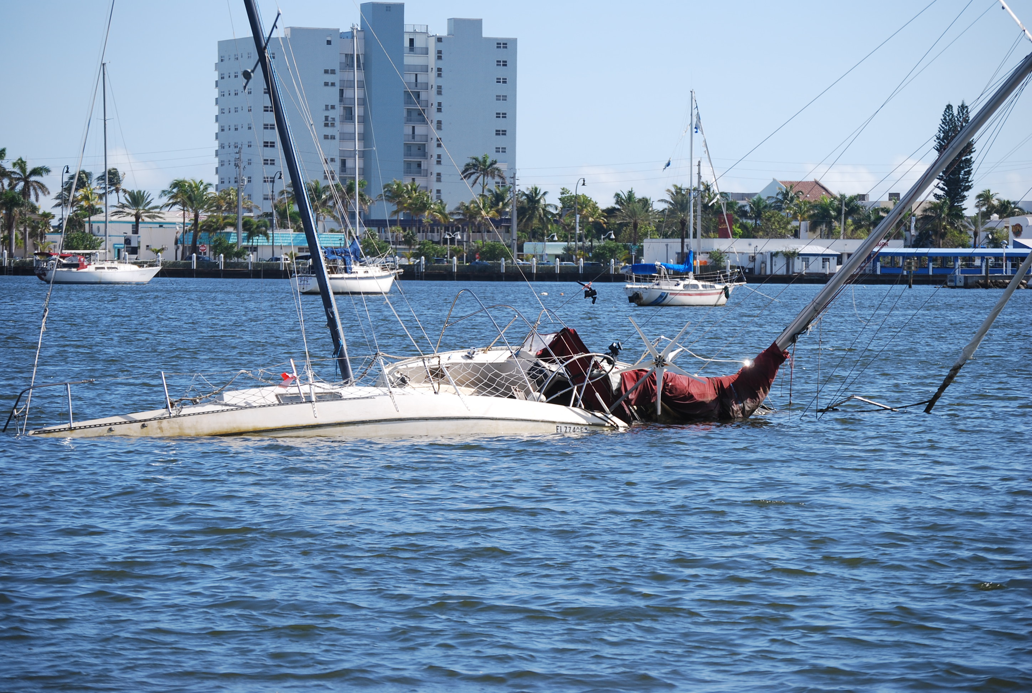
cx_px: 516
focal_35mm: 150
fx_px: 4309
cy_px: 346
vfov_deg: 9.2
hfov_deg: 13.7
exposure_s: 1/500
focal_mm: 100
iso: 100
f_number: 5.6
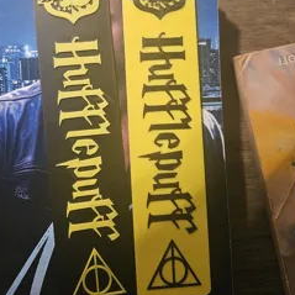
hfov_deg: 48.4
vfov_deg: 47.4
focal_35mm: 34
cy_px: 90
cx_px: 138
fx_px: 328
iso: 640
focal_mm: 5.4
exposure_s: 1/120
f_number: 1.8
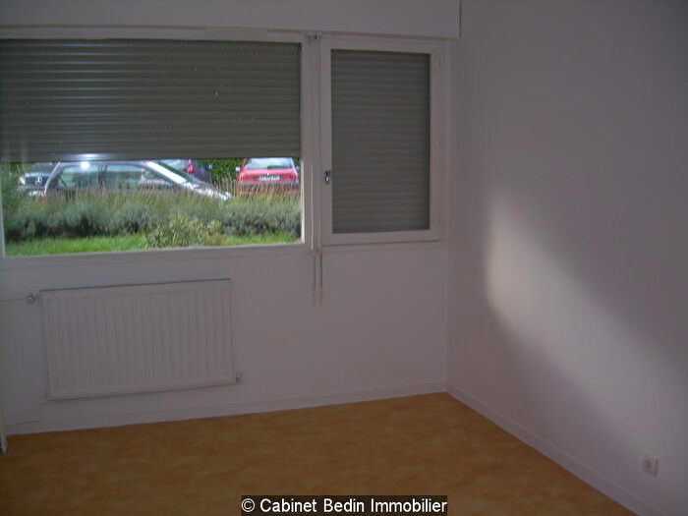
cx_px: 344
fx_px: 755
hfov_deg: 49.0
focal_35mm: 38
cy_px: 258
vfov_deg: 37.7
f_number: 2.8
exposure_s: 1/60
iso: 50
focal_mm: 6.3
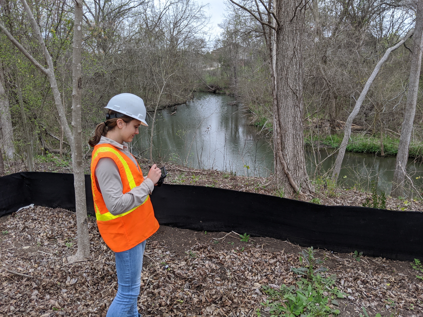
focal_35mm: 27
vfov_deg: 51.4
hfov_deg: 65.3
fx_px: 330
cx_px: 212
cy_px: 158
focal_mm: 4.44
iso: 46
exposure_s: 1/671
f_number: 1.8
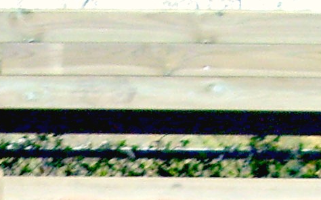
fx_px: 2283
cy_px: 375
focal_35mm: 261
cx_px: -75
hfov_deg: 8.0
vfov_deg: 5.0
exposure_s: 1/80
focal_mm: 6.2
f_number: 2.7
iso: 100
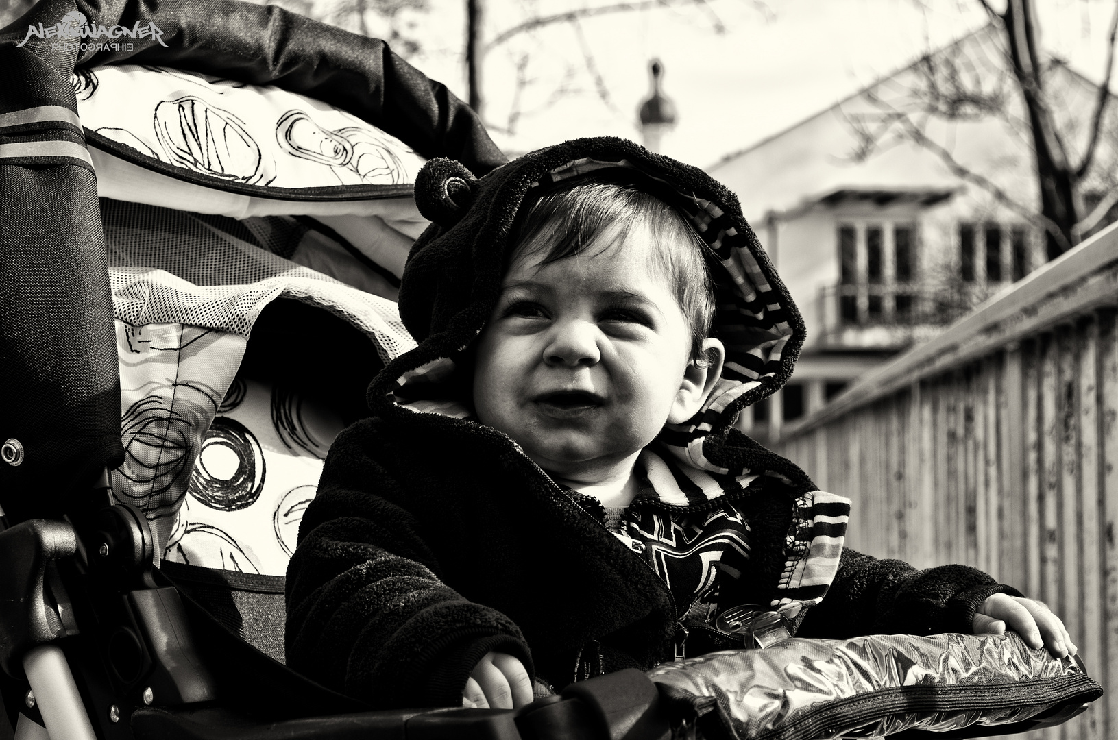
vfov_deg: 20.1
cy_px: 370
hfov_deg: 29.9
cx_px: 559
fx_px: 2092
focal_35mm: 68
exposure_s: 1/250
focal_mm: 45
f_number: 8
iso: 140
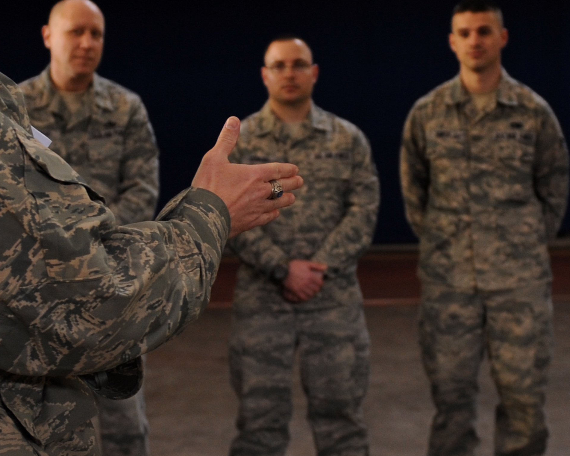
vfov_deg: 23.3
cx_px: 276
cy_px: 129
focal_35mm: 65
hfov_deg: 29.1
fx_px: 1096
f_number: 2.8
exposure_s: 1/60
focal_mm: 31
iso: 640
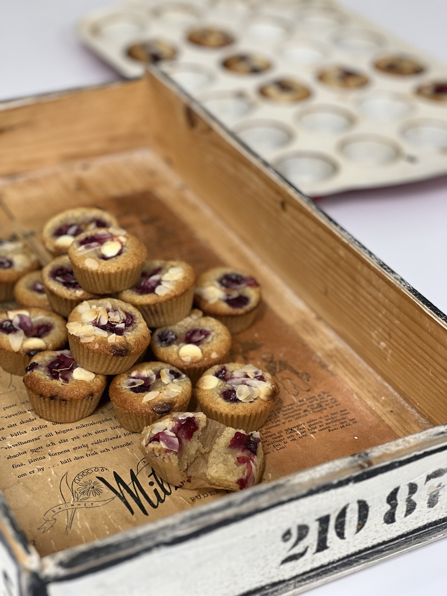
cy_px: 298
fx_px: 1326
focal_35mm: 77
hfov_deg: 19.1
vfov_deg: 25.3
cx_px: 224
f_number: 2.8
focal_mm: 9
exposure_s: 1/50
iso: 160
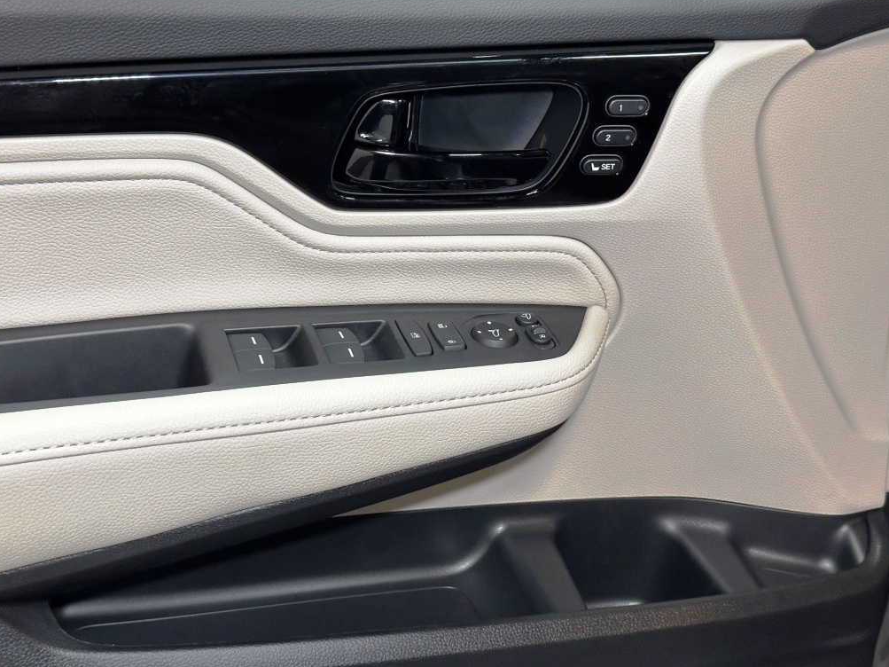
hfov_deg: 38.9
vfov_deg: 29.7
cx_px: 446
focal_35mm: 49
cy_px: 328
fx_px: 1258
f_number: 1.78
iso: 250
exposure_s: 1/40
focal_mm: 6.86
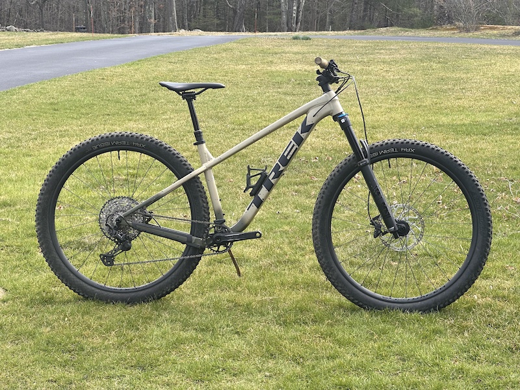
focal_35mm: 77
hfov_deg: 25.3
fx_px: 1157
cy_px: 195
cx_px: 260
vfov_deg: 19.1
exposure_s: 1/150
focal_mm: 9
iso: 32
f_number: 2.8
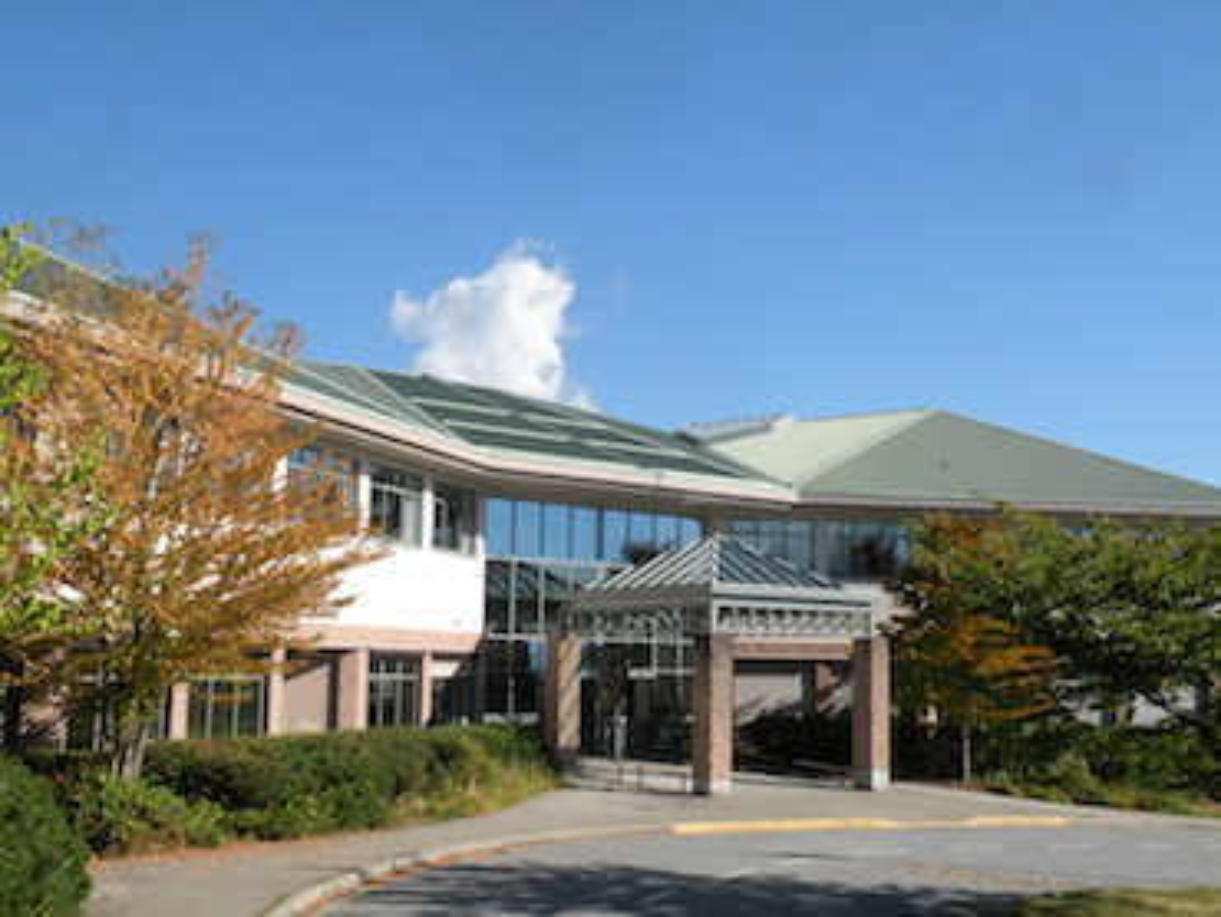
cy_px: 458
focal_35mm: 42
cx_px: 610
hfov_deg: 44.8
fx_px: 1482
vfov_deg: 34.4
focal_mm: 7.4
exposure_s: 1/125
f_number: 8
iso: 64
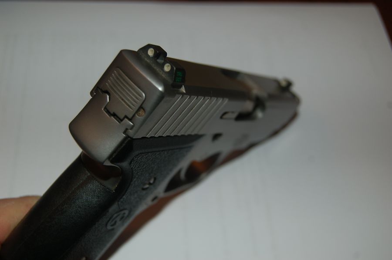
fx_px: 506
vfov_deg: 28.8
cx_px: 196
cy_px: 130
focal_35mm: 46
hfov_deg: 42.4
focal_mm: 31
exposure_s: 1/60
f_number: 4.5
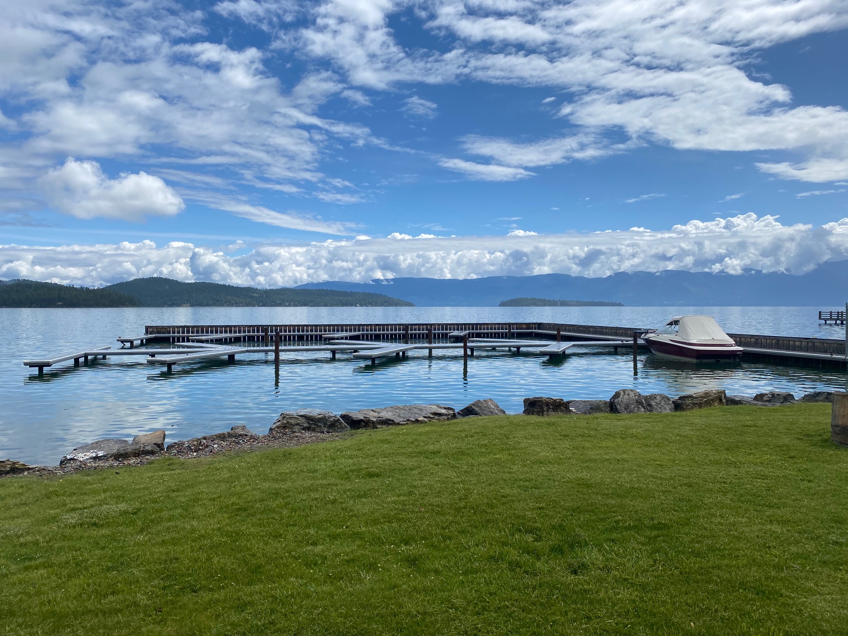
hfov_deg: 67.3
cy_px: 318
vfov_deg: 53.1
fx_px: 637
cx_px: 424
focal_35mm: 26
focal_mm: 4.25
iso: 32
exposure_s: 1/5747
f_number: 1.8
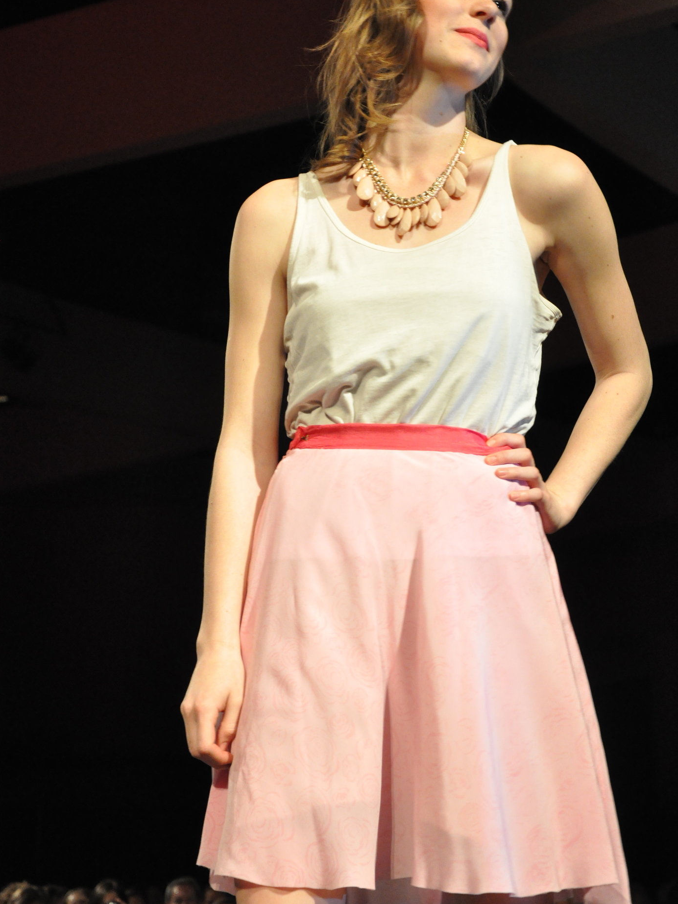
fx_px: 2063
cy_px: 402
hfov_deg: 18.7
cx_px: 339
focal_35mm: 79
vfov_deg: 24.7
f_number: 5.6
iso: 2500
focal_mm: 48
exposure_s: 1/125
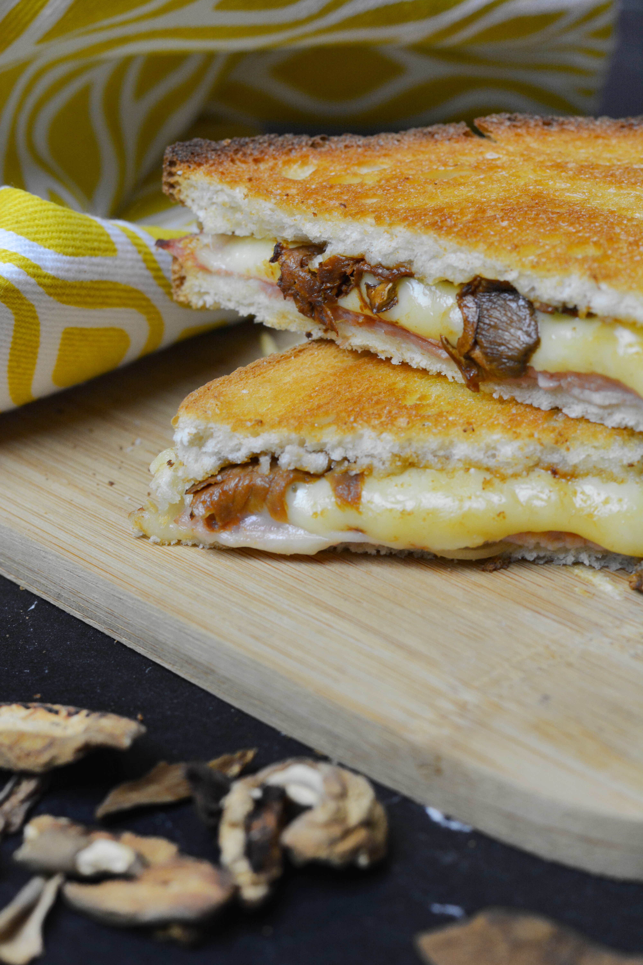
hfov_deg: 18.2
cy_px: 482
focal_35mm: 75
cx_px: 322
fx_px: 2009
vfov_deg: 27.0
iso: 800
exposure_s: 1/60
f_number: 5.6
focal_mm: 50
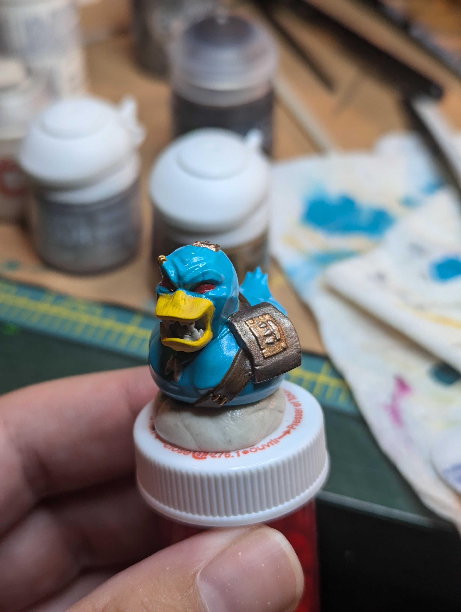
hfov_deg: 30.3
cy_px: 306
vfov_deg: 39.6
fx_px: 850
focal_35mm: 48
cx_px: 230
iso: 143
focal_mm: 6.81
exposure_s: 1/120
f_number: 1.85
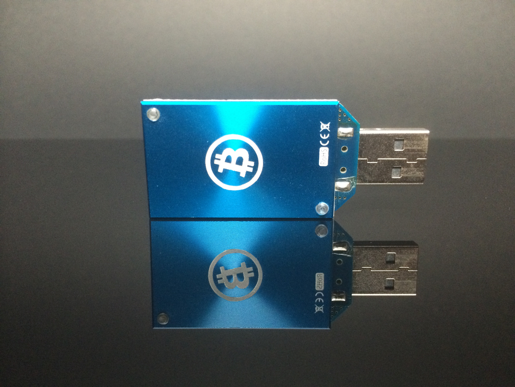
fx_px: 446
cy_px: 194
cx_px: 258
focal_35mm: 30
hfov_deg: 60.0
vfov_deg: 46.8
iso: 320
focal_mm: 4.12
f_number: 2.2
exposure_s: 1/20
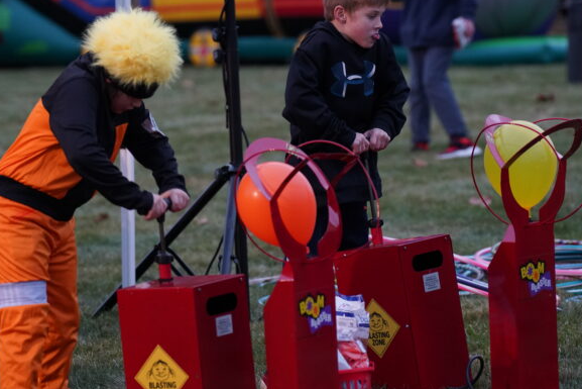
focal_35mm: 206
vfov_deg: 6.7
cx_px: 250
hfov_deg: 10.0
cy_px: 115
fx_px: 3331
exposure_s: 1/160
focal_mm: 116
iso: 2000
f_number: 2.8
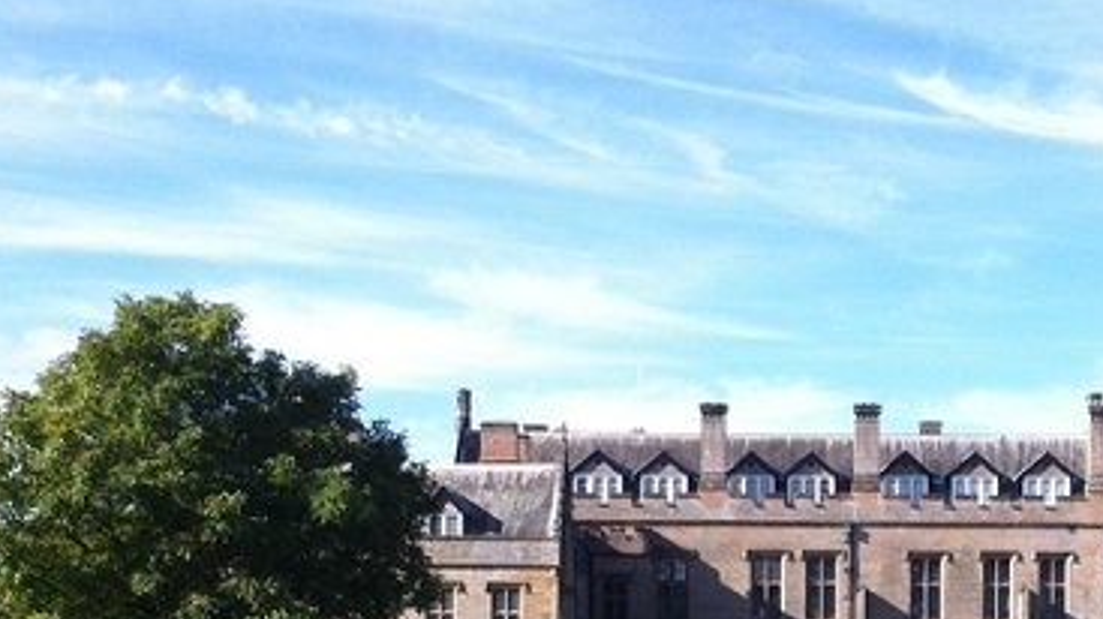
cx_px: 878
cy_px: 771
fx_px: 2426
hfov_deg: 25.2
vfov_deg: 14.0
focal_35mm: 83
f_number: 2.8
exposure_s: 1/692
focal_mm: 3.85
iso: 80
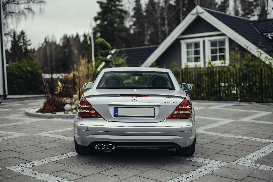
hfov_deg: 39.6
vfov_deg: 27.0
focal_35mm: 50
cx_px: 136
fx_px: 379
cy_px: 91
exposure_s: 1/100
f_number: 1.4
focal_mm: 50
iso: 50
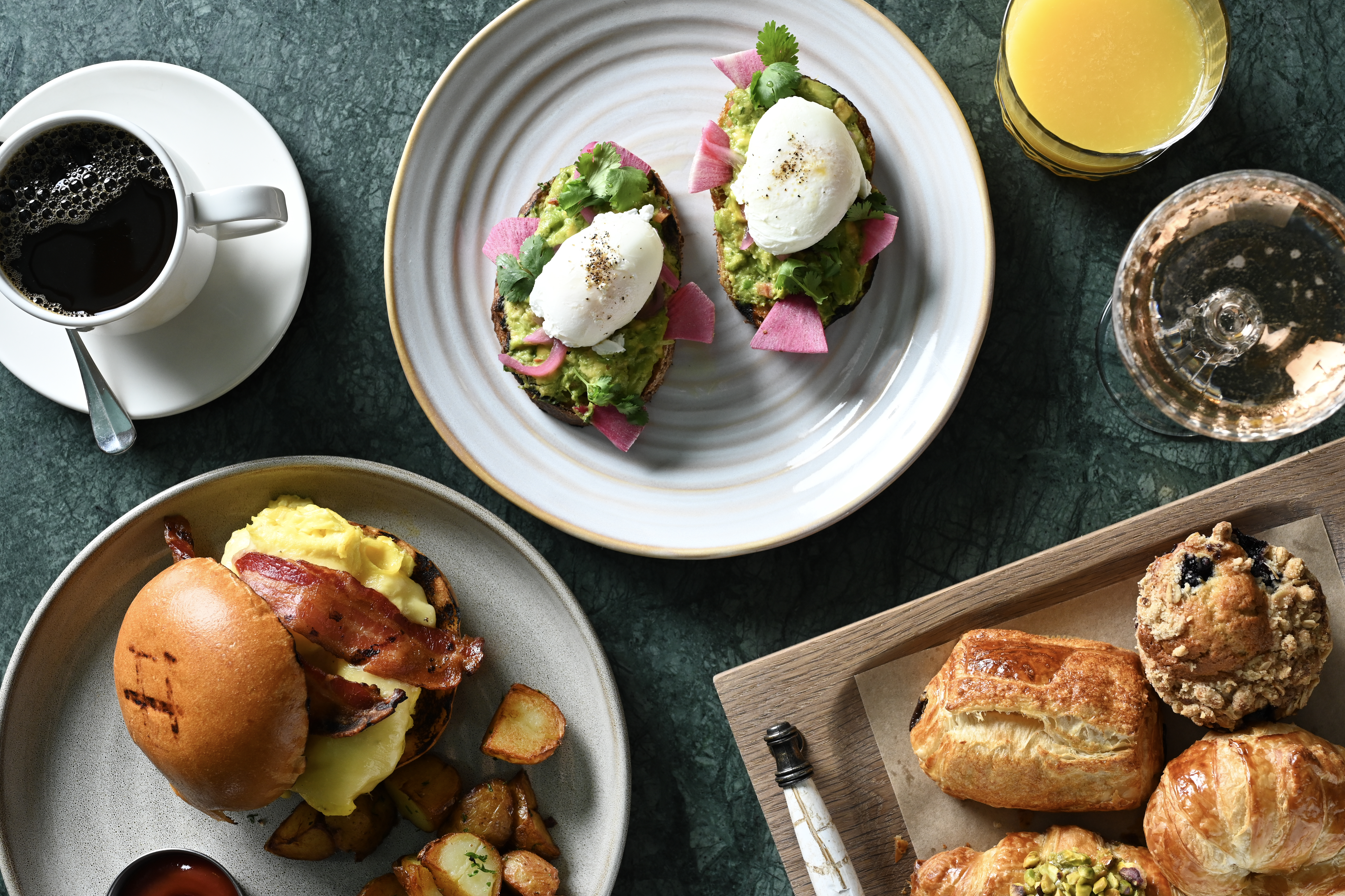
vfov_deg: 22.6
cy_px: 529
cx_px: 747
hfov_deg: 33.4
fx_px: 2242
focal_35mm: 60
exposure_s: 1/125
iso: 500
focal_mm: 50
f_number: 5.6
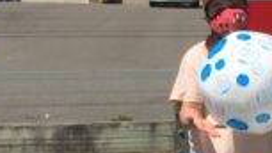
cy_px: 128
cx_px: 341
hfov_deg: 16.5
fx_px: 894
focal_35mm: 124
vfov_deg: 9.7
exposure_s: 1/3049
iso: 32
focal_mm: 4.15
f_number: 2.2
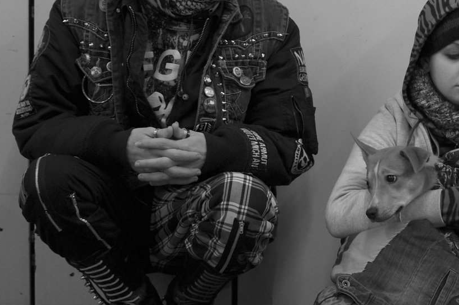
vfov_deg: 6.6
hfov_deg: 9.8
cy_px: 136
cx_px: 438
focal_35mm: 208
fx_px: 2648
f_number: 2.8
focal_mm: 70
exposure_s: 1/125
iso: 1250
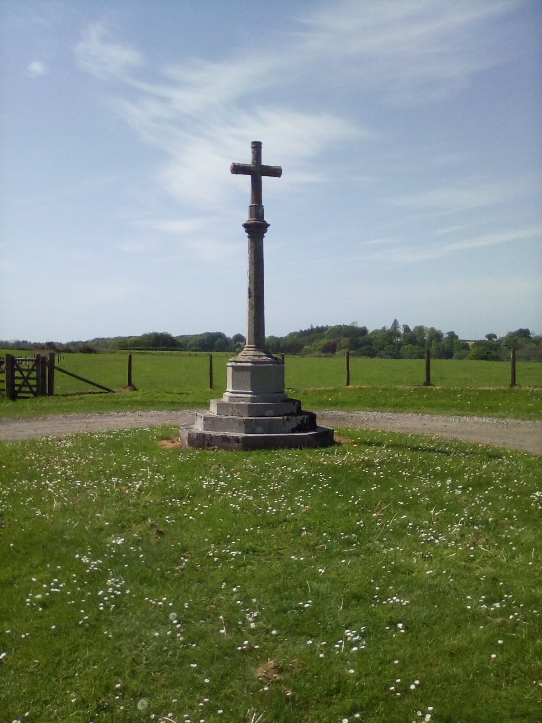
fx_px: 731
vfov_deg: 52.6
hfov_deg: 40.7
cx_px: 271
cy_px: 362
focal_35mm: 35
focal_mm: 2.9
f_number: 2.8
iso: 57
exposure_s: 1/1499
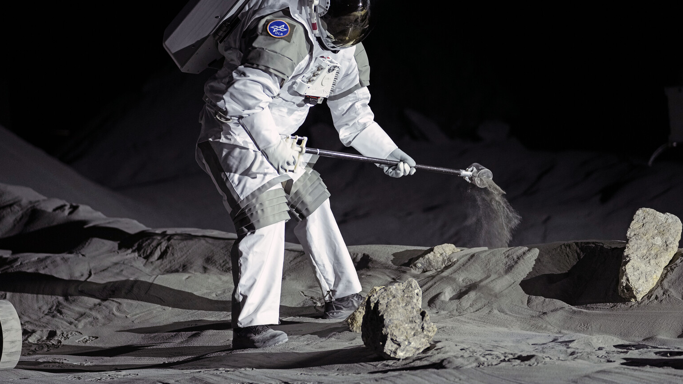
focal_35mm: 161
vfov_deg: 7.5
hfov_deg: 13.4
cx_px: 327
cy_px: 149
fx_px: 2916
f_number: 2.8
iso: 1250
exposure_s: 1/125
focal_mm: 147
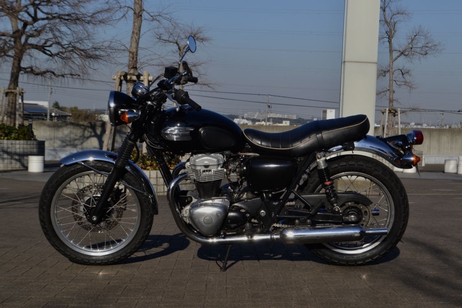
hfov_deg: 28.1
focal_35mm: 72
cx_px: 231
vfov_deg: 18.9
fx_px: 924
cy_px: 154
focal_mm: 48
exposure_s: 1/500
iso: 400
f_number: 11
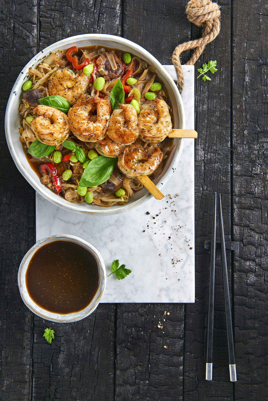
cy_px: 200
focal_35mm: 60
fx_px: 669
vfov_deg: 33.4
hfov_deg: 22.6
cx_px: 134
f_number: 10
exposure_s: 1/100
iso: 100
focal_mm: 60
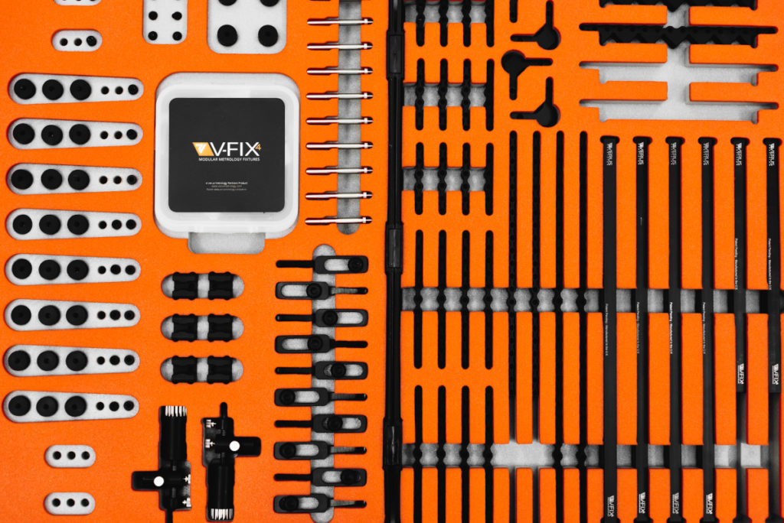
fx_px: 1089
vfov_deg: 27.0
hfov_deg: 39.6
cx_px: 392
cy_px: 262
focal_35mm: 50
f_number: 4
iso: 640
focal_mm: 50
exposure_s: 1/125
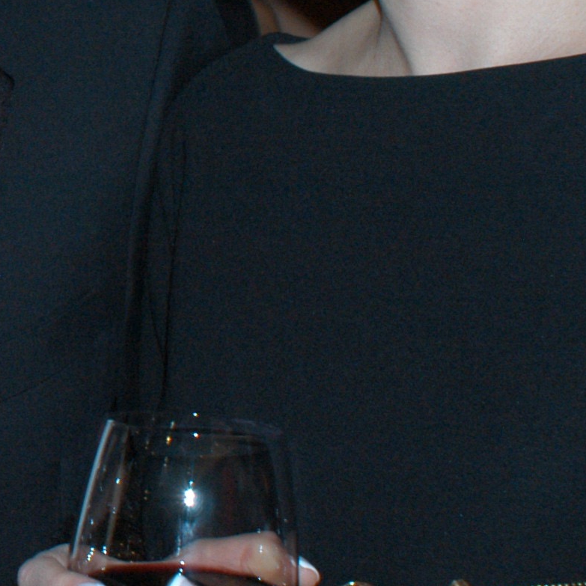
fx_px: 2624
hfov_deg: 11.9
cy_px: -49
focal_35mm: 137
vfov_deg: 12.5
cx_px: -397
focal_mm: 28
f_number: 4.5
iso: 640
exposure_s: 1/60
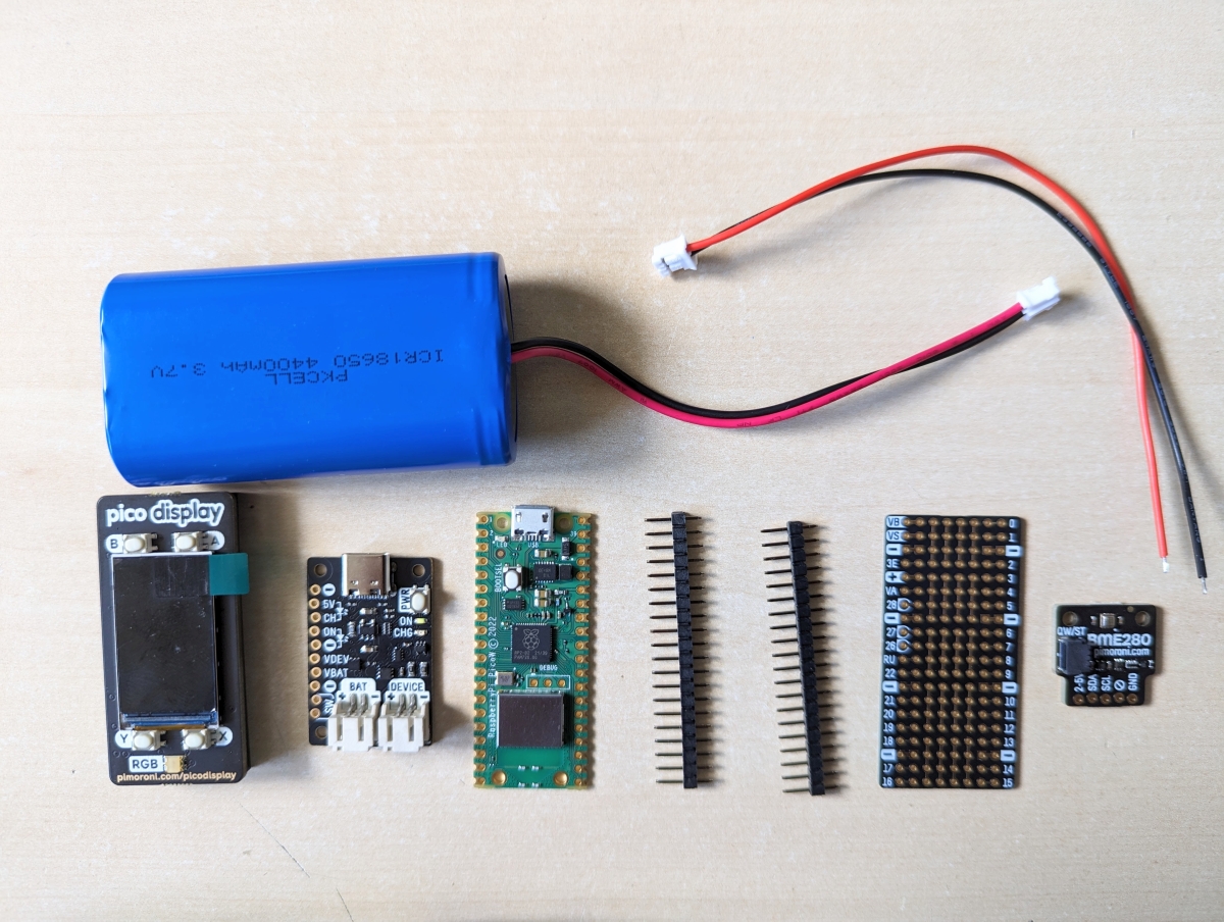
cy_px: 461
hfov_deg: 71.5
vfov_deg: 57.0
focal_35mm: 24
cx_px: 612
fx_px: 850
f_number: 1.85
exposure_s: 1/23.8
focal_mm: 6.81
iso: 62
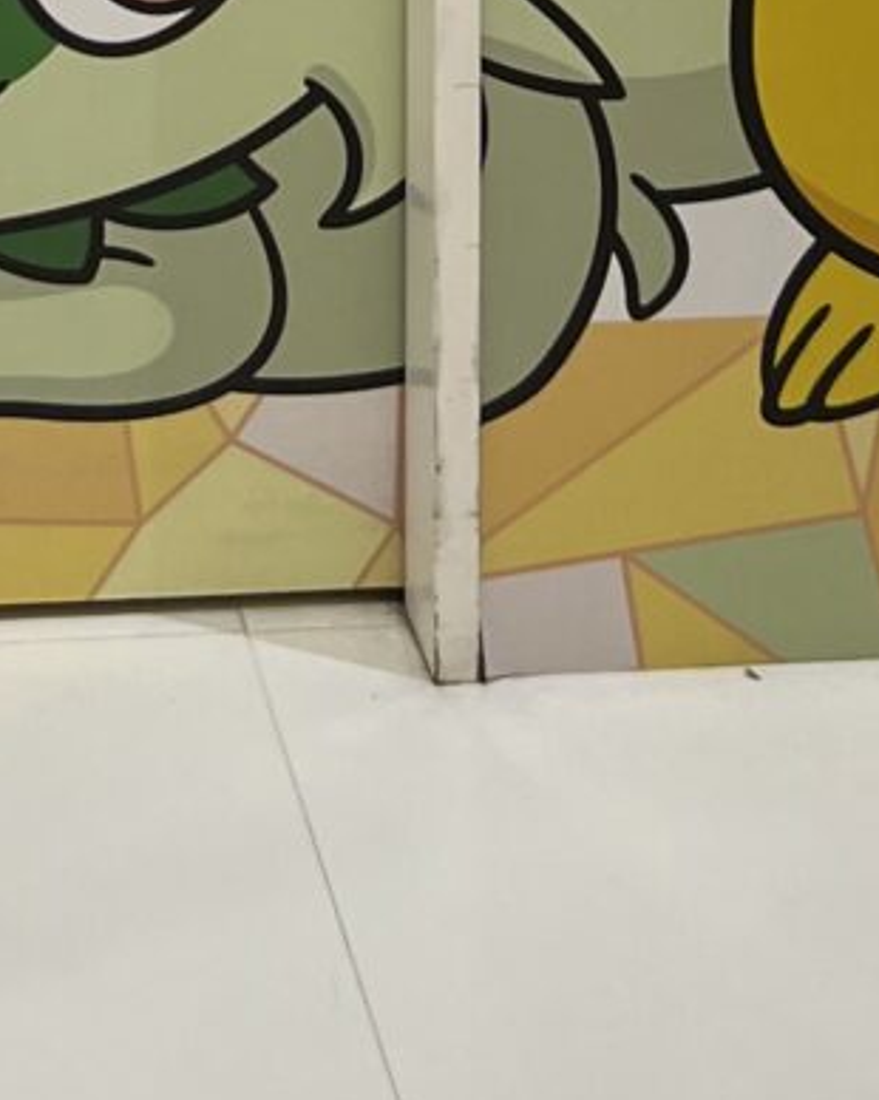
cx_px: -164
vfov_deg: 11.4
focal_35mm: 134
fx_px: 4361
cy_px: -1695
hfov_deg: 11.3
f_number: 1.5
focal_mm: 5.7
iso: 50
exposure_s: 1/100
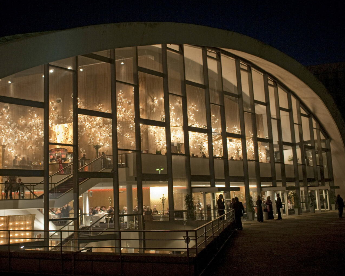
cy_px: 145
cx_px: 131
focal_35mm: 35
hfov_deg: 51.0
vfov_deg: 42.2
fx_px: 357
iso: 800
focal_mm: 28
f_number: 3.2
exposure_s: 1/50
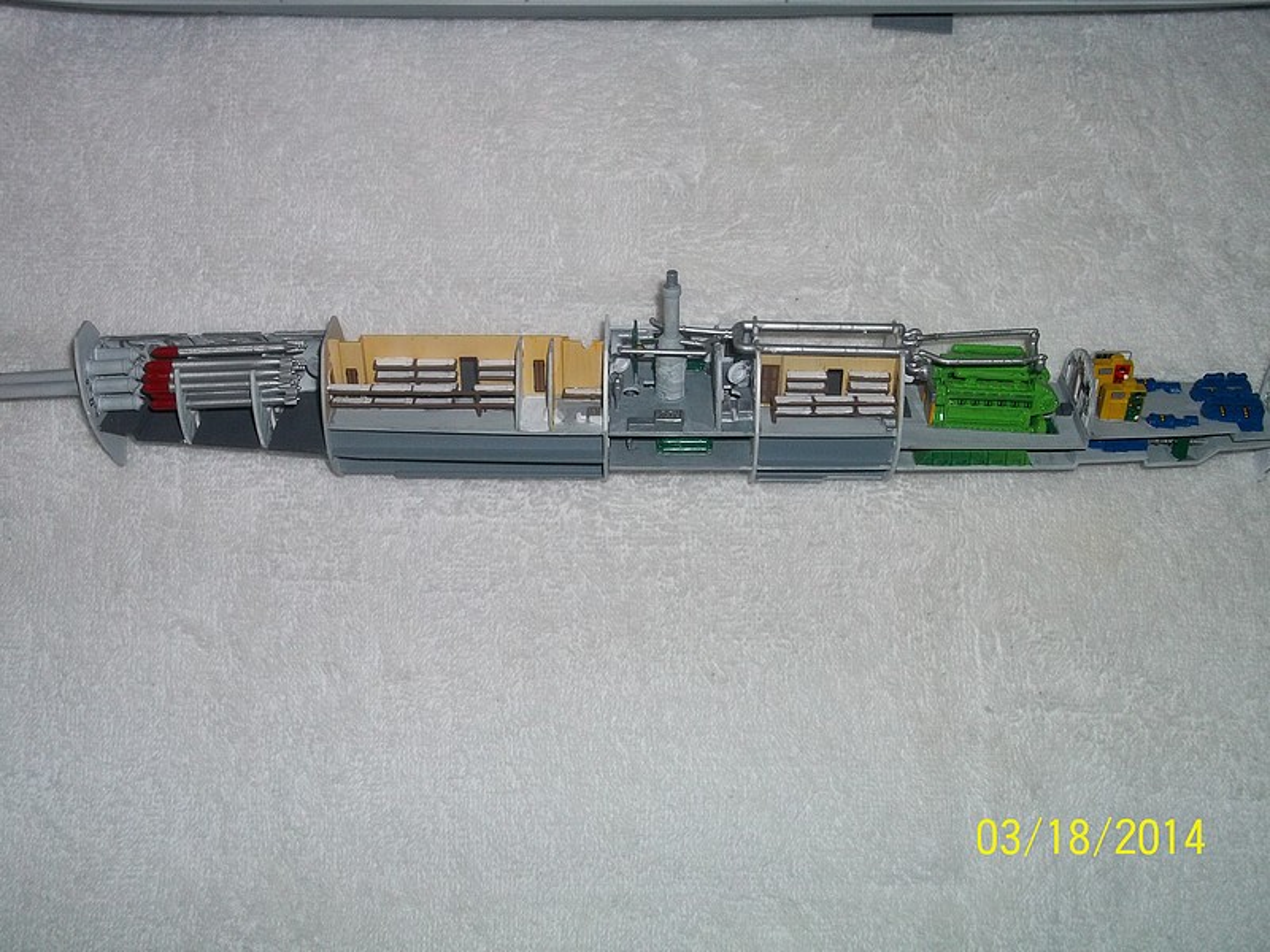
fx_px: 1431
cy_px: 476
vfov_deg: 36.8
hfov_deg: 47.9
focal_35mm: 39
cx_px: 635
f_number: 3.2
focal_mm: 7.1
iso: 160
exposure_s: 1/40
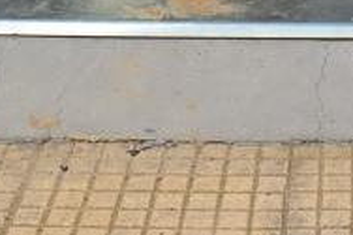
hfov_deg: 13.6
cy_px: -403
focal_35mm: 147
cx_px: 426
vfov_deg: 8.3
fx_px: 1440
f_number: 11
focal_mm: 18
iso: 100
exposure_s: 1/500
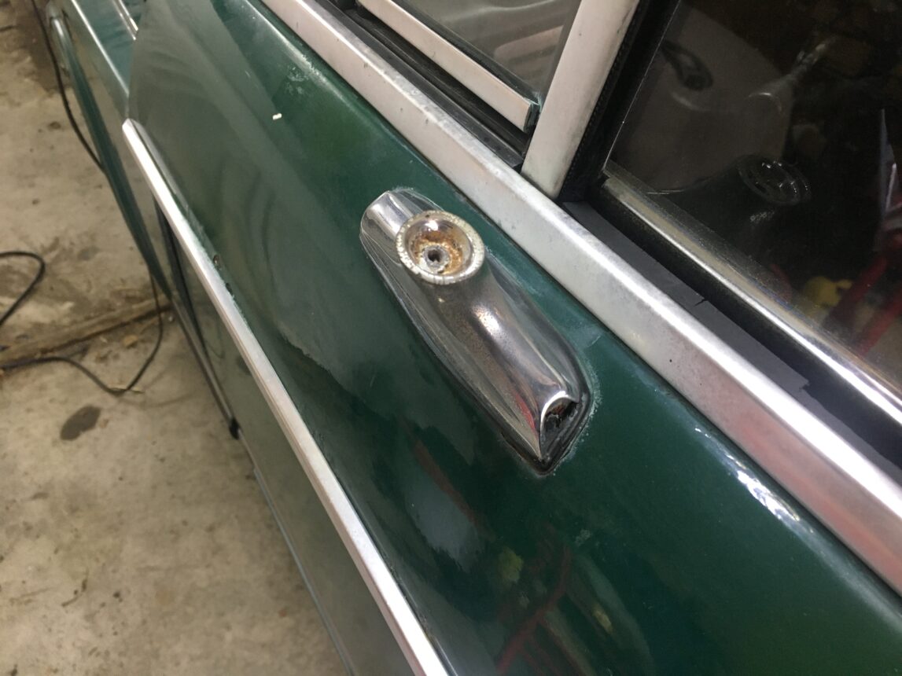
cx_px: 451
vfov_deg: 48.2
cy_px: 338
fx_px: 756
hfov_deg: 61.7
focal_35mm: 29
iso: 125
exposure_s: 1/30
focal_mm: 4.15
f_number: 2.2
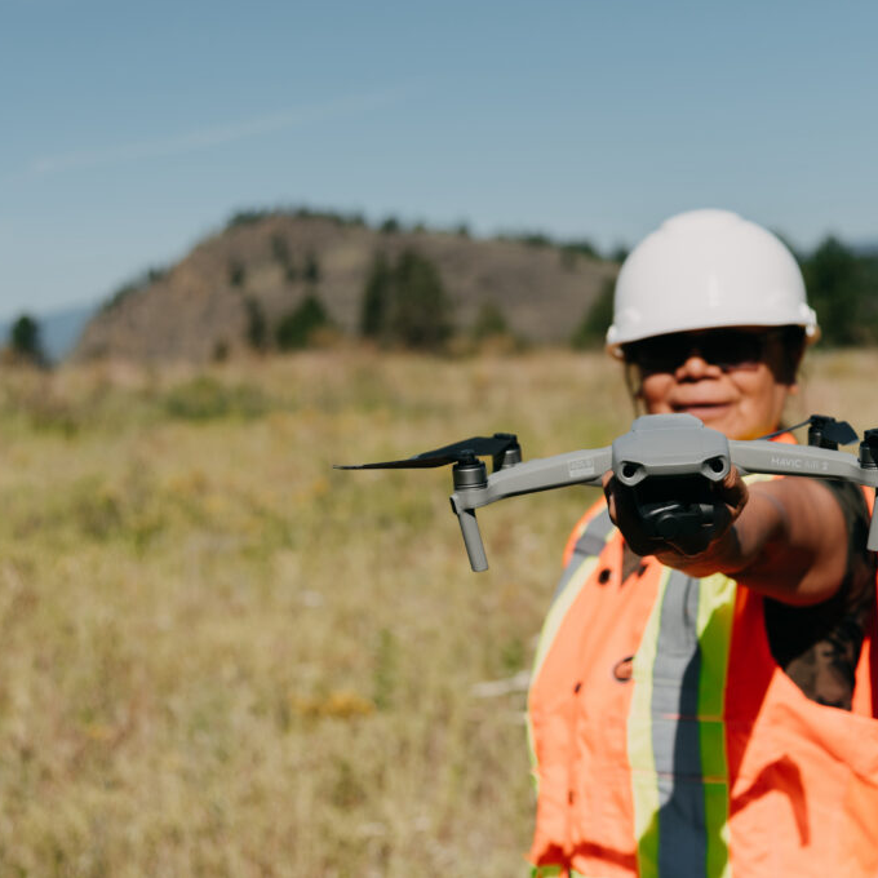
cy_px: 438
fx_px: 1837
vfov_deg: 26.9
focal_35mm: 64
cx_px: 540
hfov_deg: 26.8
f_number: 4
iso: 100
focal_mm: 50
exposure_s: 1/1250
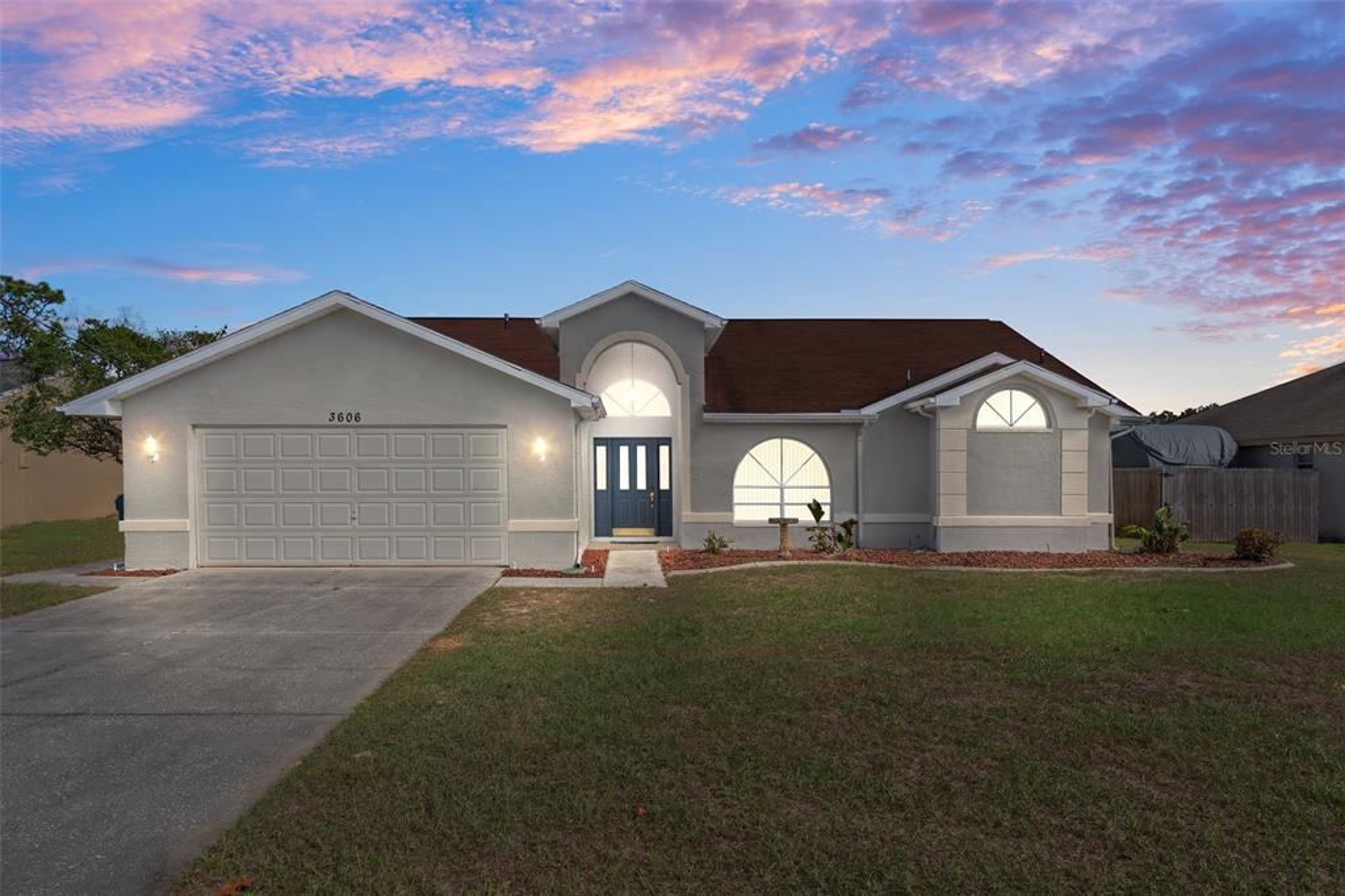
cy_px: 448
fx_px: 896
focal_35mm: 24
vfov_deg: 53.1
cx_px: 672
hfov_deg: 73.8
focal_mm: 16
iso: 1000
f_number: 8
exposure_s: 1/750
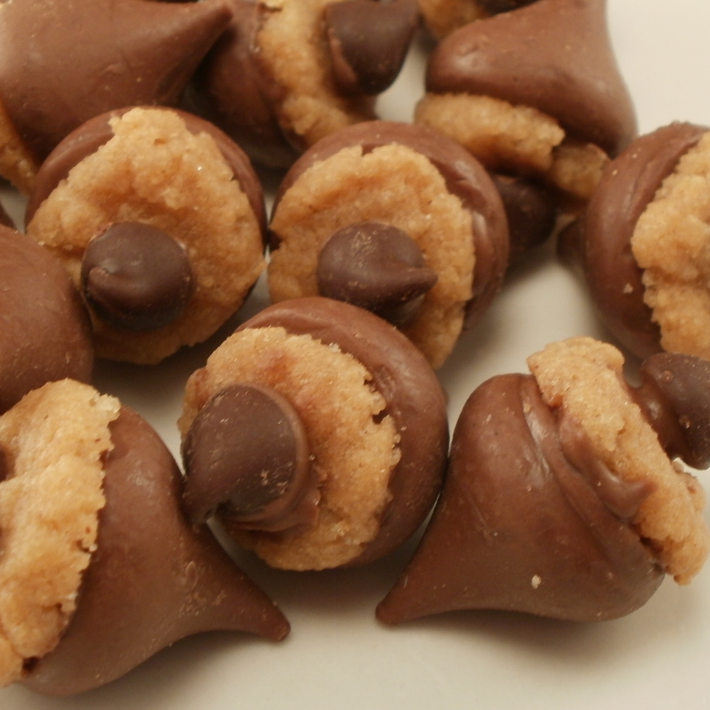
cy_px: 278
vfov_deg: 25.3
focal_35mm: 68
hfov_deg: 25.3
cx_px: 311
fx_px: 1578
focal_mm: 7.7
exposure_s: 1/60
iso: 100
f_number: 4
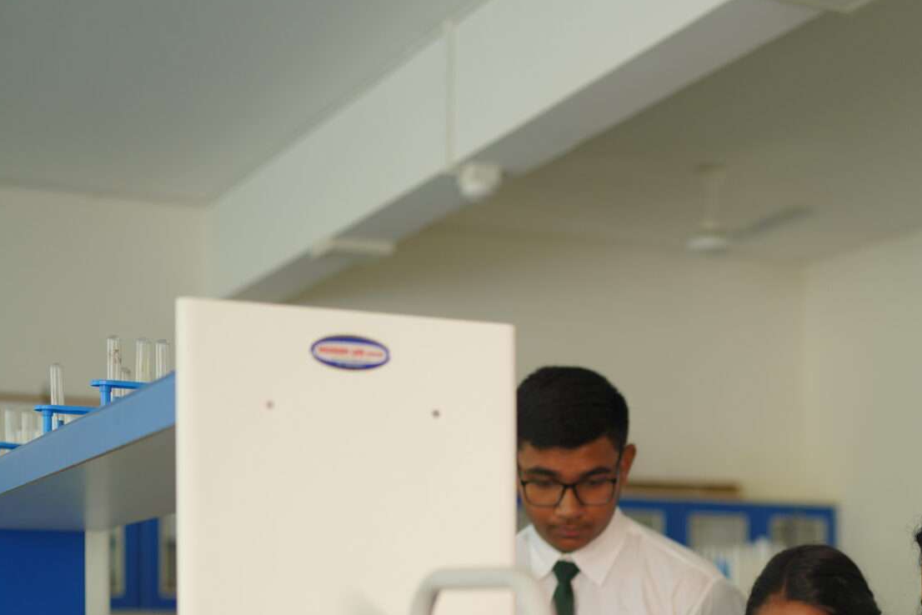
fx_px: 2075
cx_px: 846
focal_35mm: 81
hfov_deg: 24.3
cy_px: 676
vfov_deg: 16.4
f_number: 1.4
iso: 125
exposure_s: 1/125
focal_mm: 35
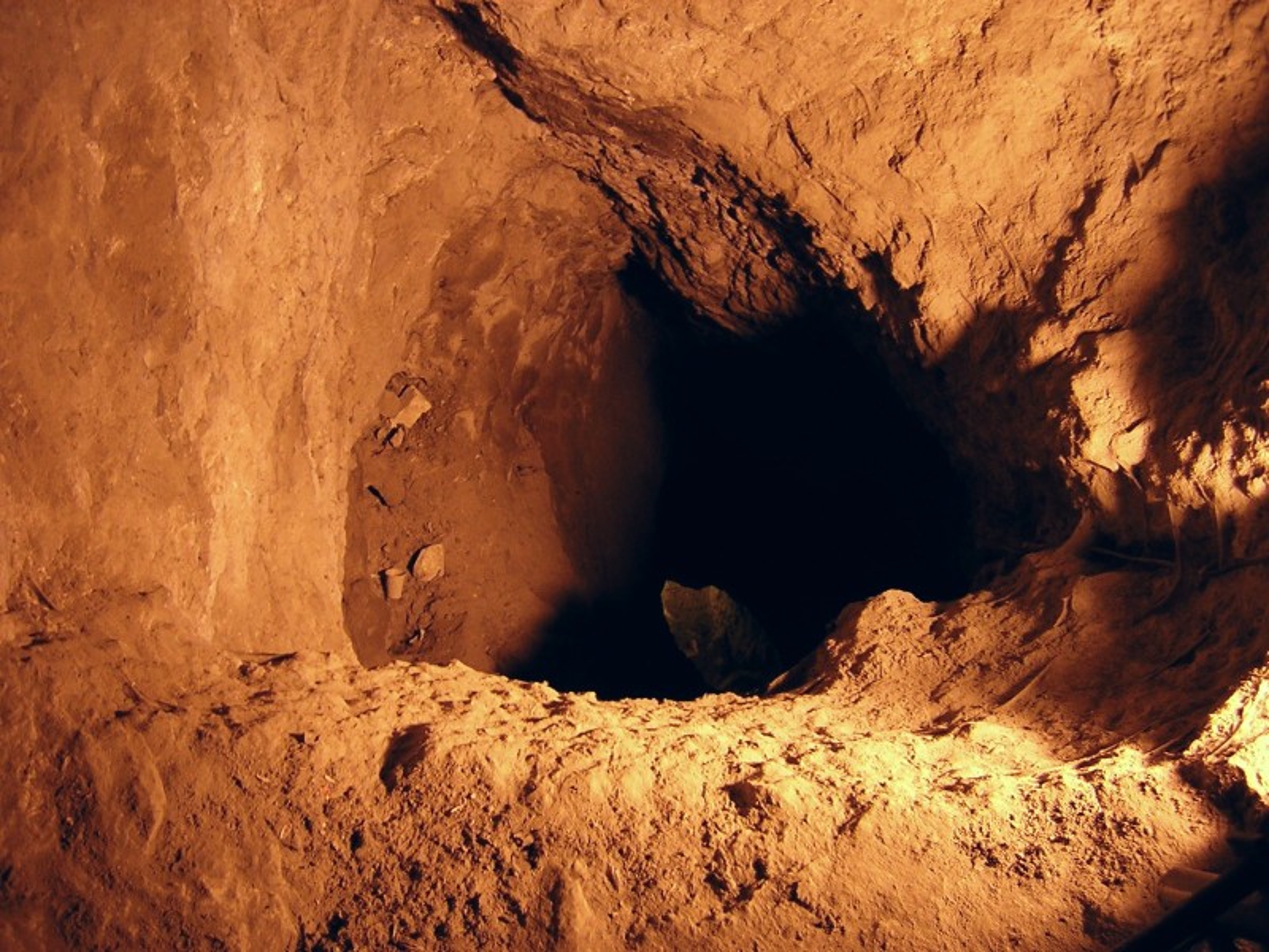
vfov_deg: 39.7
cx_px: 634
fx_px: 1320
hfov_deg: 51.4
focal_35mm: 36
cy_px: 476
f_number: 2.6
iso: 120
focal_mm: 4.7
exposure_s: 1/4.2
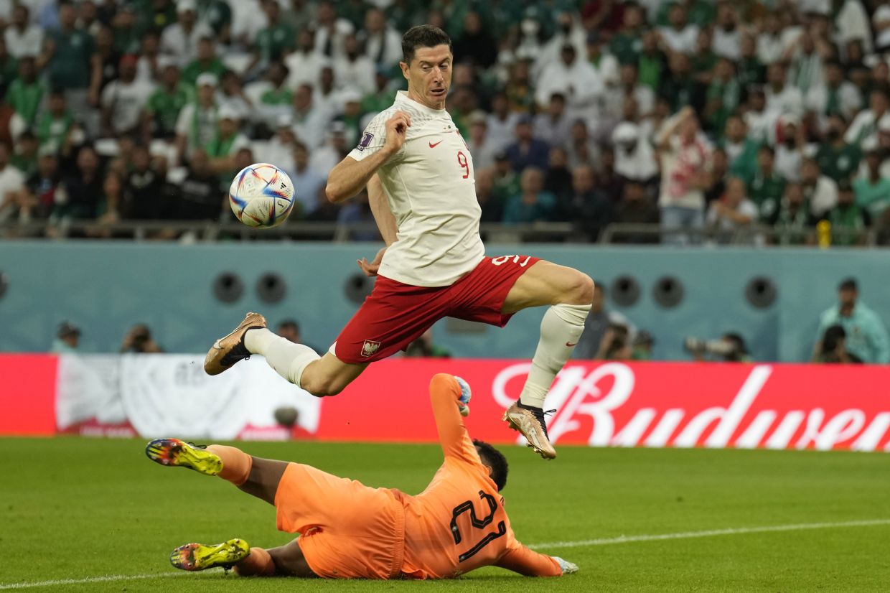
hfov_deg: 6.9
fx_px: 7414
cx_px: 445
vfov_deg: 4.6
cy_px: 296
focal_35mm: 300
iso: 1250
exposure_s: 1/1250
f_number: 3.5
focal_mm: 200
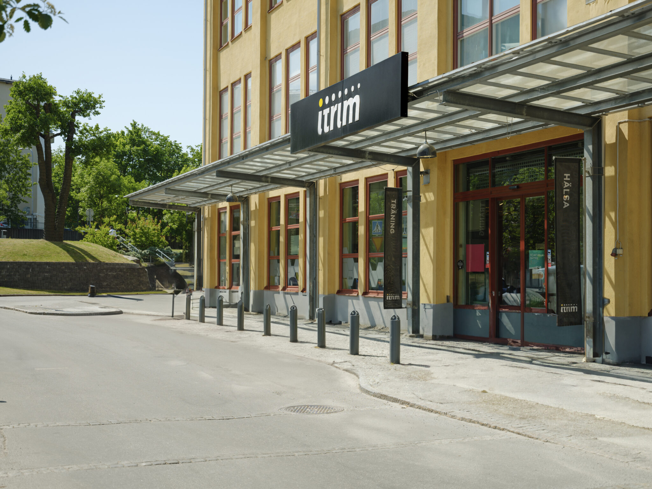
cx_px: 326
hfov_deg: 37.5
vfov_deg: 28.6
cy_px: 244
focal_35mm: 51
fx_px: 961
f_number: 5.6
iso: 100
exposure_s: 1/250
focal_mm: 64.1
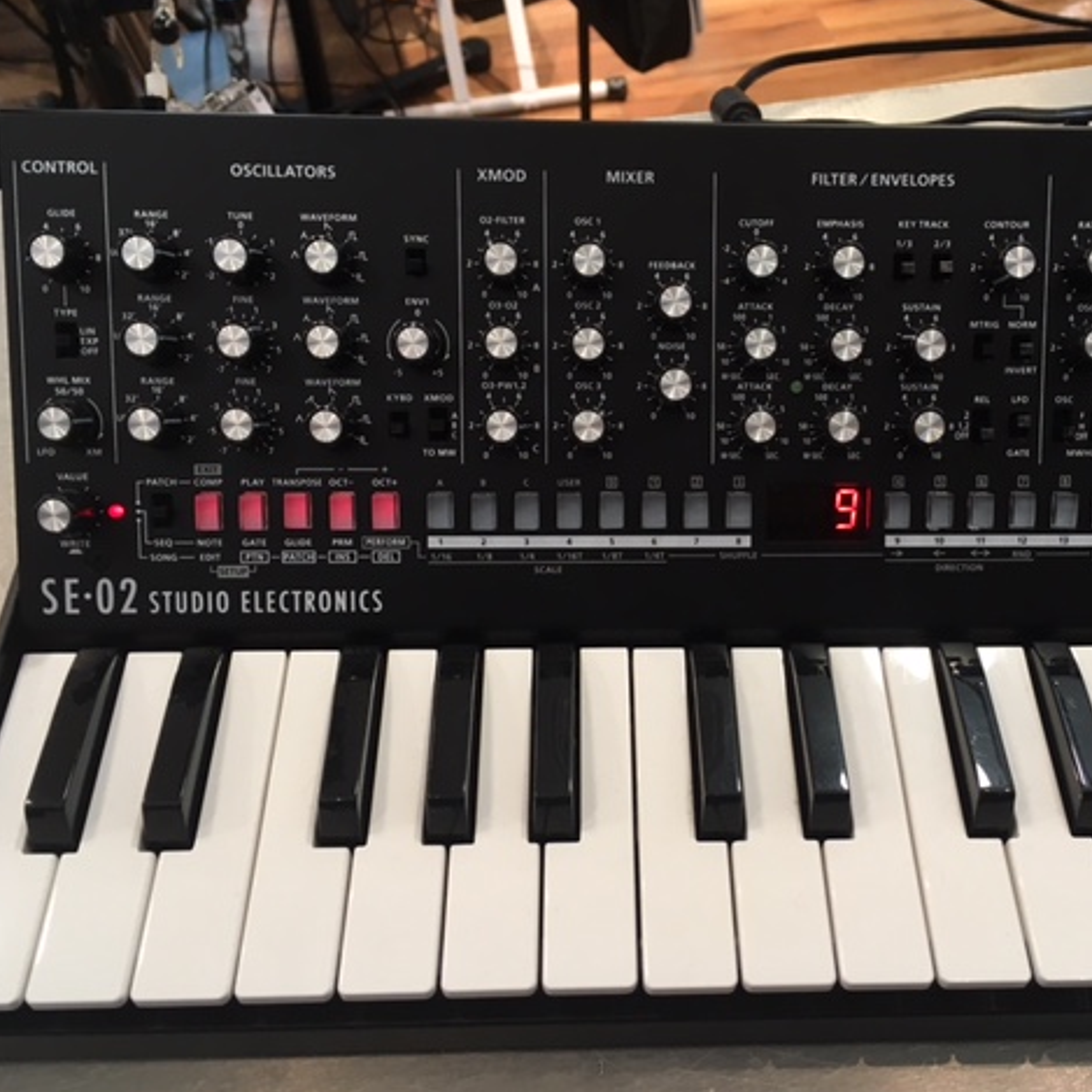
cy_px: 536
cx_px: 652
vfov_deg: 47.2
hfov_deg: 47.0
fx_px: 1249
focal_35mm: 35
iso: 64
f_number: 2.2
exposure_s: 1/30
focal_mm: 4.15
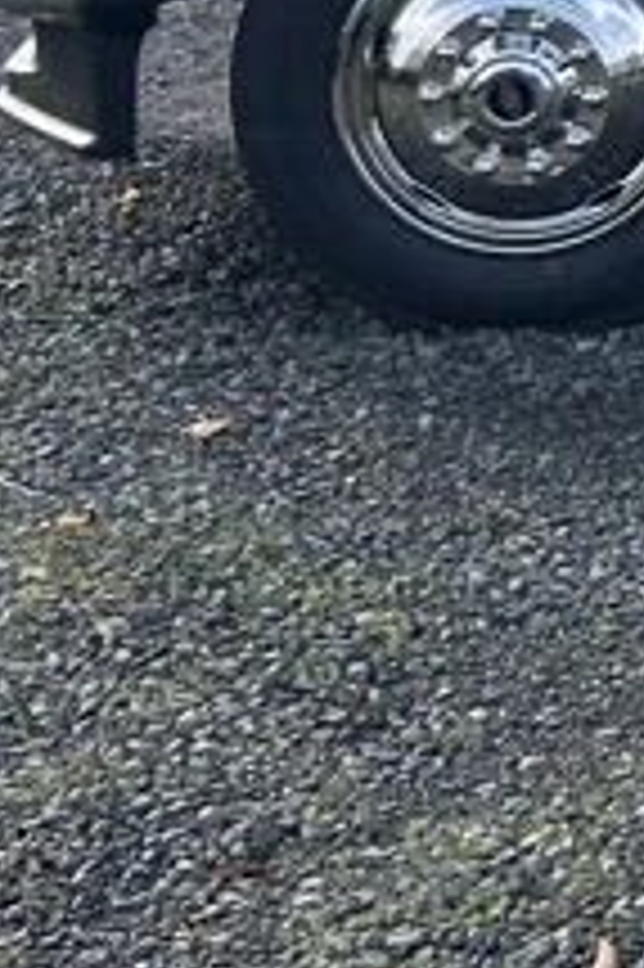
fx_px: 3467
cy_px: -329
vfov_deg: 15.1
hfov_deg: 8.7
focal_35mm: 129
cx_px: 1941
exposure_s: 1/3356
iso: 50
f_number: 1.5
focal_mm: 5.7
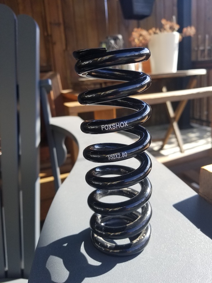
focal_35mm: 26
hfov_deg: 53.1
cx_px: 106
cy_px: 142
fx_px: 212
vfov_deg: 67.3
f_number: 1.7
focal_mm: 4.25
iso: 50
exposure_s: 1/488
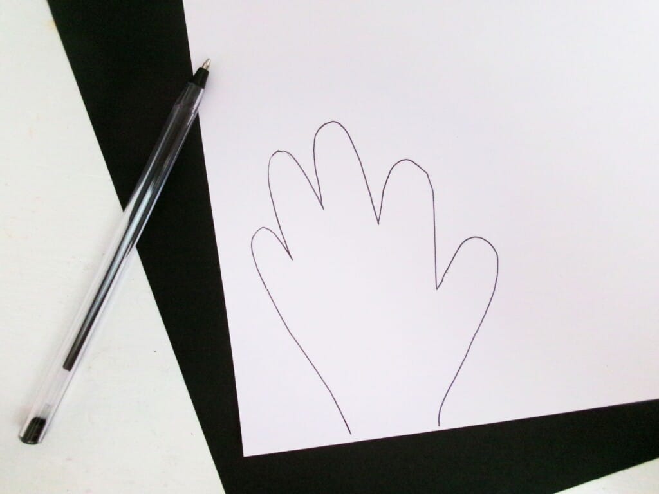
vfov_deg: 49.7
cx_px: 330
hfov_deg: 63.4
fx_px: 533
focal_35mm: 28
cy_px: 247
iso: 800
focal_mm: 5.1
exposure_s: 1/10
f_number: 3.9
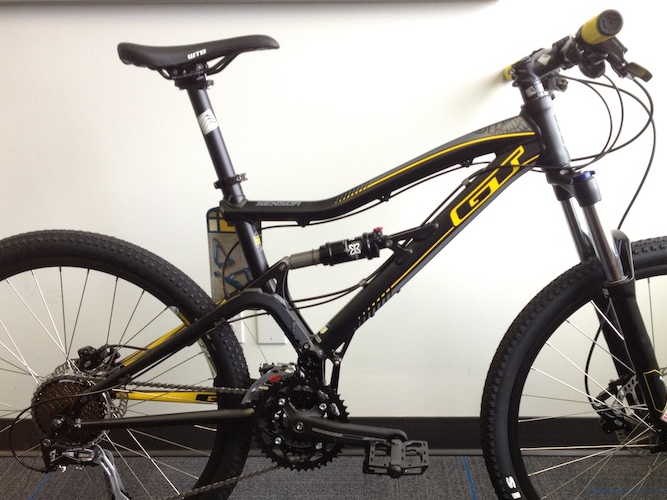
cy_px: 281
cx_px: 351
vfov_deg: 34.3
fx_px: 809
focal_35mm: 42
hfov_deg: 44.8
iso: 160
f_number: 2.4
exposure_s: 1/20
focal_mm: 4.28
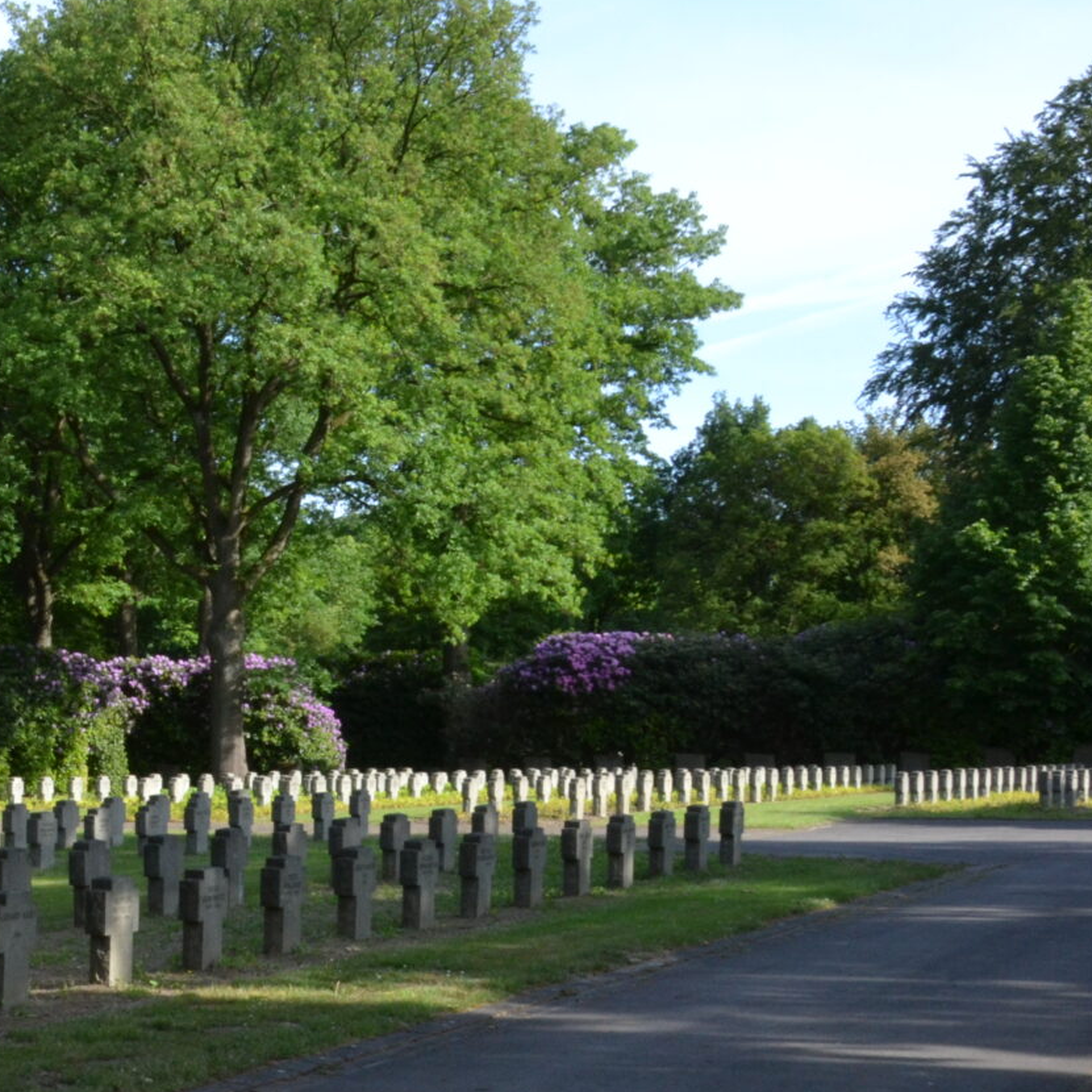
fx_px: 2357
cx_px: -186
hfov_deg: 24.0
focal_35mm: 66
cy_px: 699
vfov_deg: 26.0
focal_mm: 21
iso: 800
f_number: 22
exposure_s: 1/100
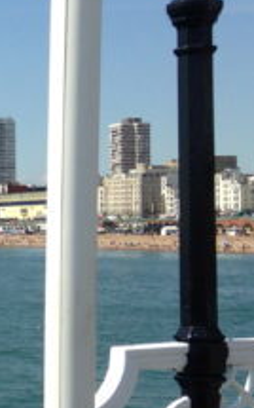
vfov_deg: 18.3
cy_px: 227
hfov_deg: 9.9
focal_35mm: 114
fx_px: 1265
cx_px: -373
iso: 50
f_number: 2.4
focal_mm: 4.12
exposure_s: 1/1550
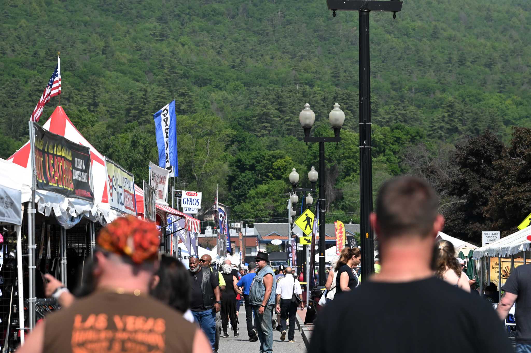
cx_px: 266
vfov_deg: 8.1
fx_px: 2505
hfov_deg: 12.1
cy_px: 176
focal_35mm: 170
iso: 2500
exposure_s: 1/8000
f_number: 8
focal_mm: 170
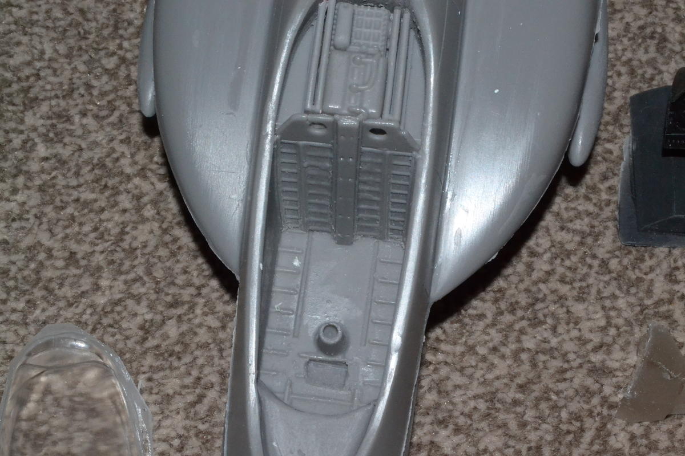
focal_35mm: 82
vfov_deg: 16.6
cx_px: 342
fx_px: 1570
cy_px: 228
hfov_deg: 24.6
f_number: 25
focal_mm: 55
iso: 3200
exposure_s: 1/60
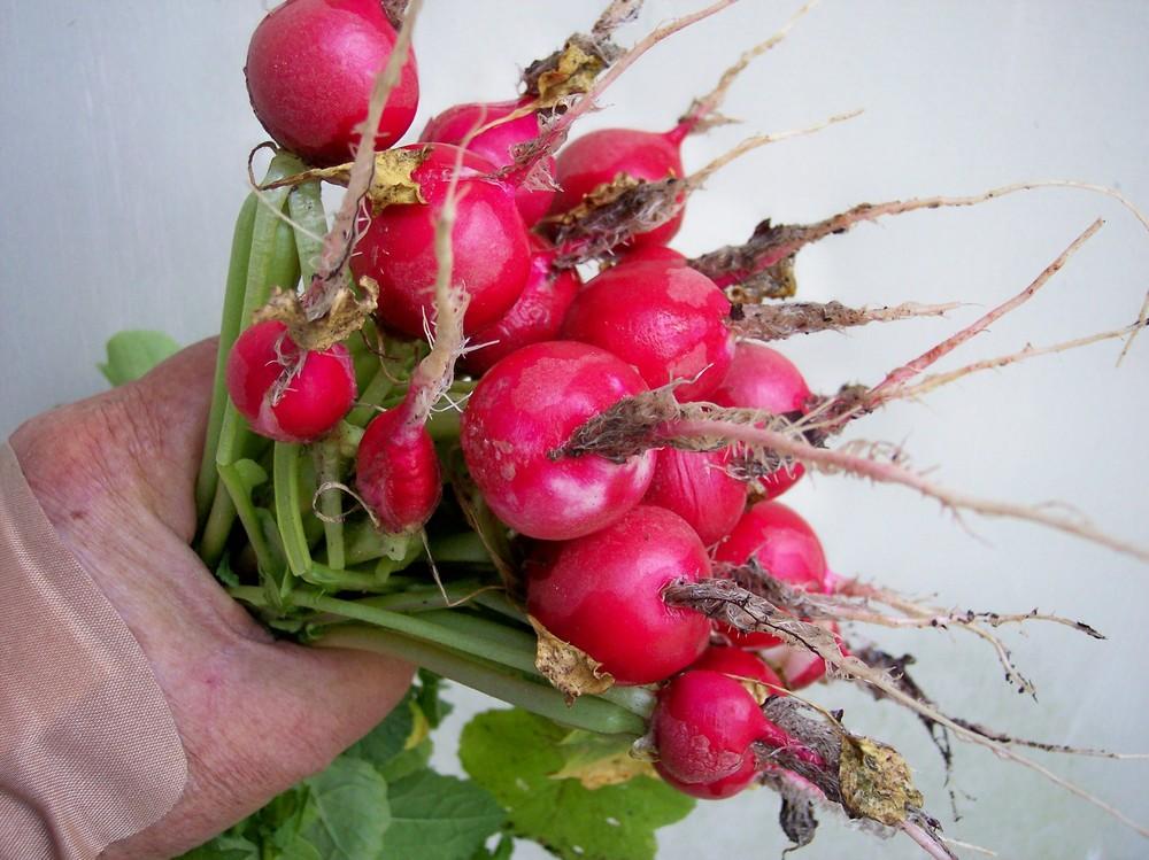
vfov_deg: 37.7
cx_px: 574
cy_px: 430
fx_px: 1261
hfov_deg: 49.0
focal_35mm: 38
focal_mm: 8
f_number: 2.8
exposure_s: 1/350
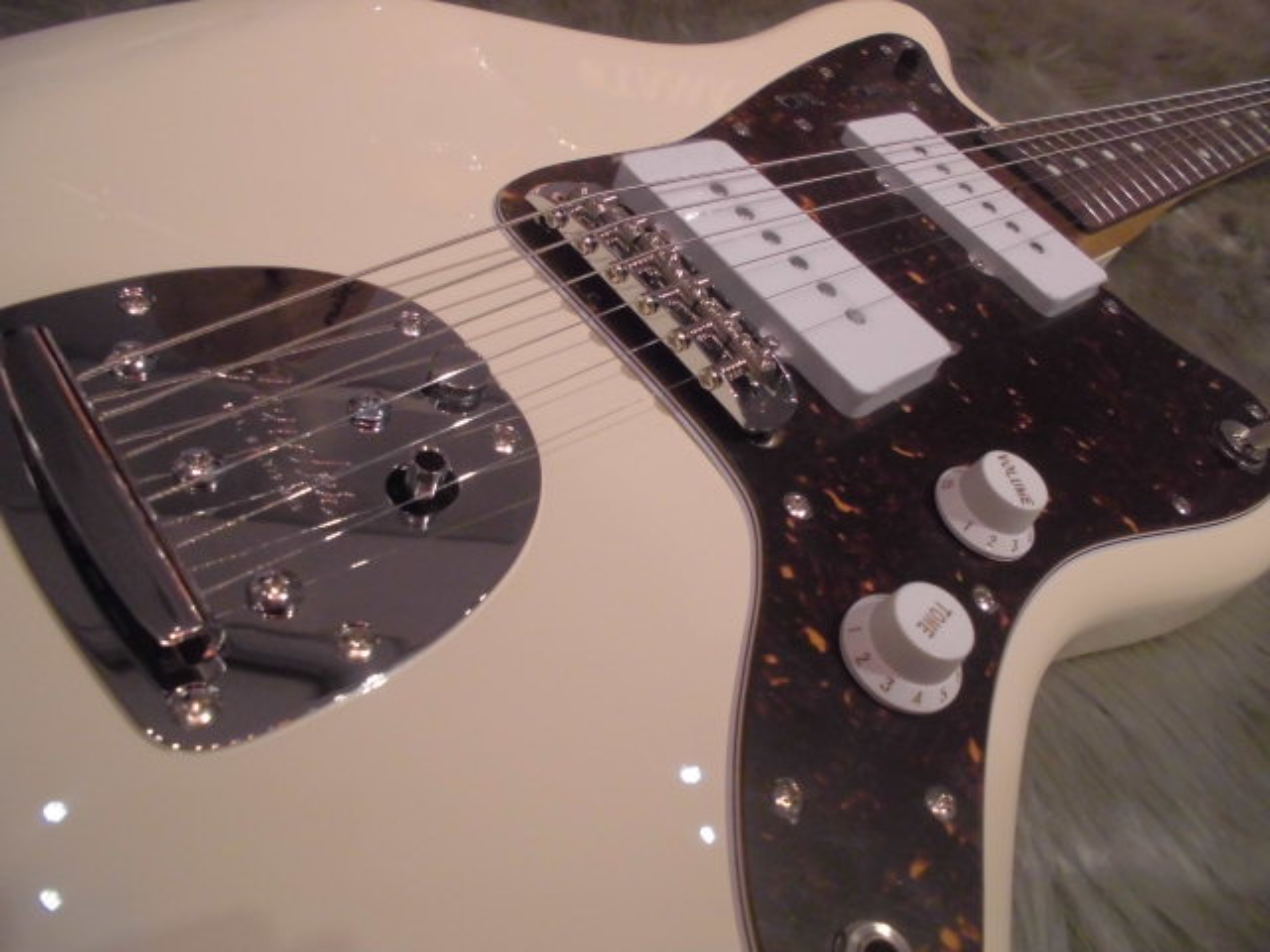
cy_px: 476
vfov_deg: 53.1
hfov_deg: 67.3
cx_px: 635
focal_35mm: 26
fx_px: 954
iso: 400
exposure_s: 1/60
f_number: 3.5
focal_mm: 4.6
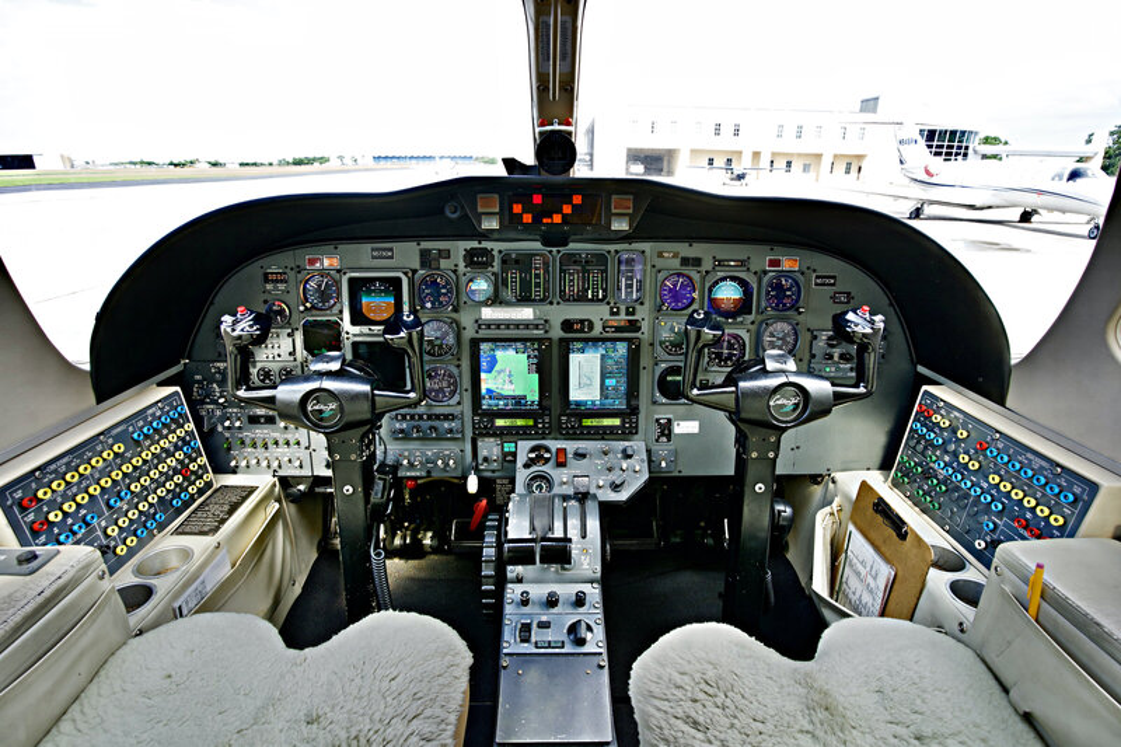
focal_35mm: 17
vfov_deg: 70.4
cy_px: 374
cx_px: 560
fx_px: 529
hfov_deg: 93.3
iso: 400
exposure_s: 1/160
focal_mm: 17
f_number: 6.3
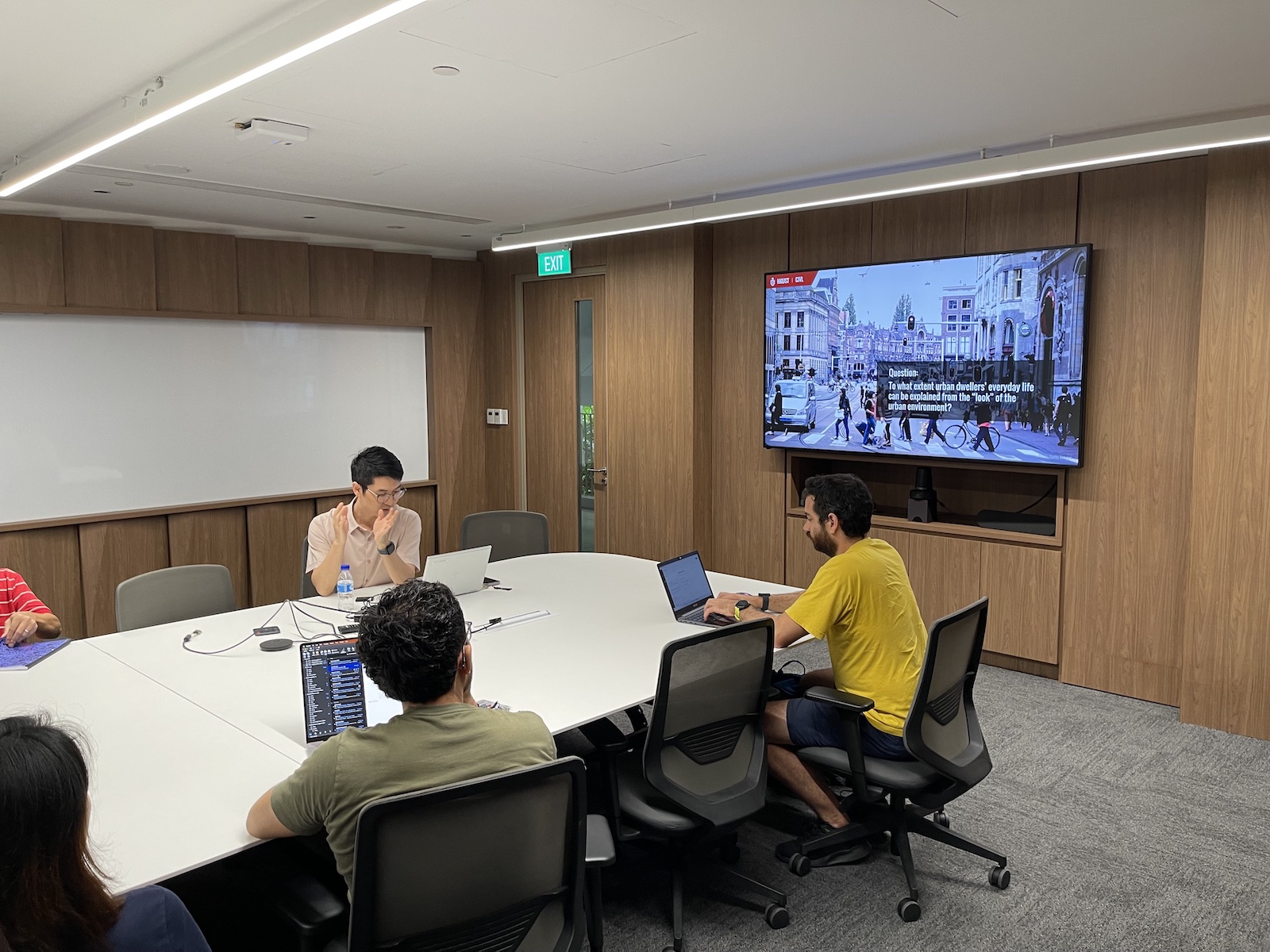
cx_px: 635
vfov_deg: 53.1
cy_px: 476
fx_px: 954
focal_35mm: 26
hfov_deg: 67.3
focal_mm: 5.1
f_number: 1.6
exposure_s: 1/64
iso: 125
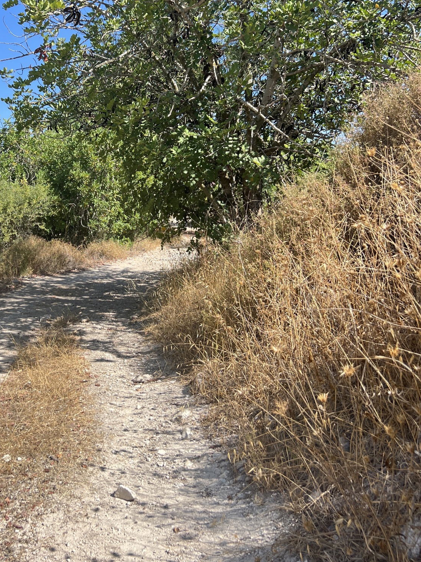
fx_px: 584
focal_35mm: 36
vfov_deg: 50.9
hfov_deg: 39.0
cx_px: 130
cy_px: 215
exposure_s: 1/1621
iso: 50
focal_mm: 5.7
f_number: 1.5
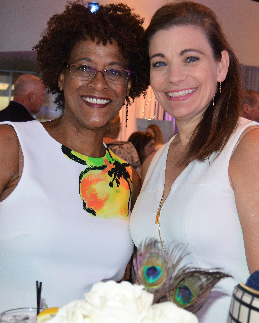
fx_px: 402
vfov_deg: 43.8
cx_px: 129
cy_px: 174
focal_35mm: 42
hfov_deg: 35.7
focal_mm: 24
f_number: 3.8
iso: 800
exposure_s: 1/60
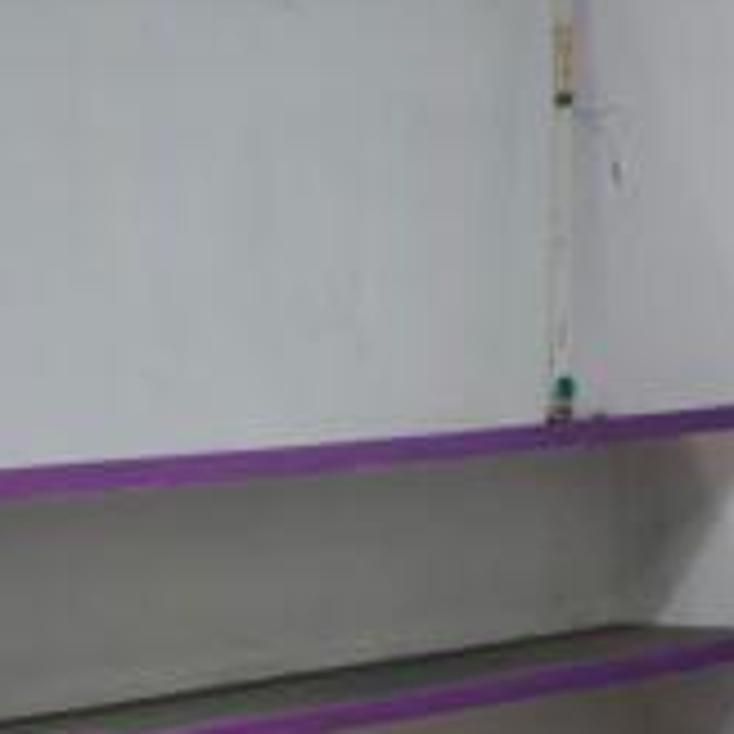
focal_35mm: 75
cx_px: 223
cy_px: 883
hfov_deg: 22.9
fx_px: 1799
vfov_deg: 21.4
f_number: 1.8
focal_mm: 3.96
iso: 1721
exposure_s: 1/33.3
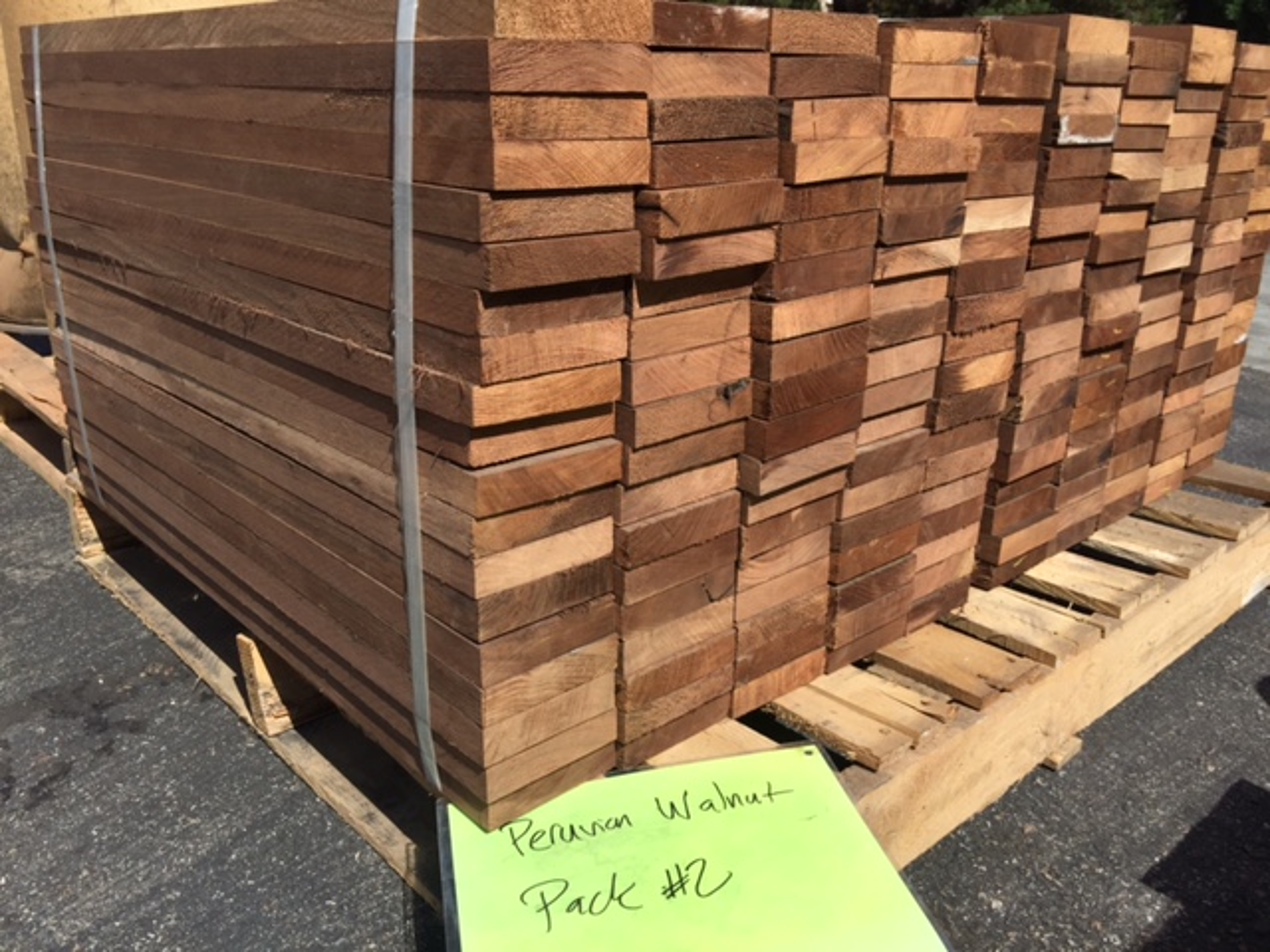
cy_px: 476
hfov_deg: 61.7
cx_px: 635
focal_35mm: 29
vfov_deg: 48.2
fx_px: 1064
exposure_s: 1/1883
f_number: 2.2
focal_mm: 4.15
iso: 32
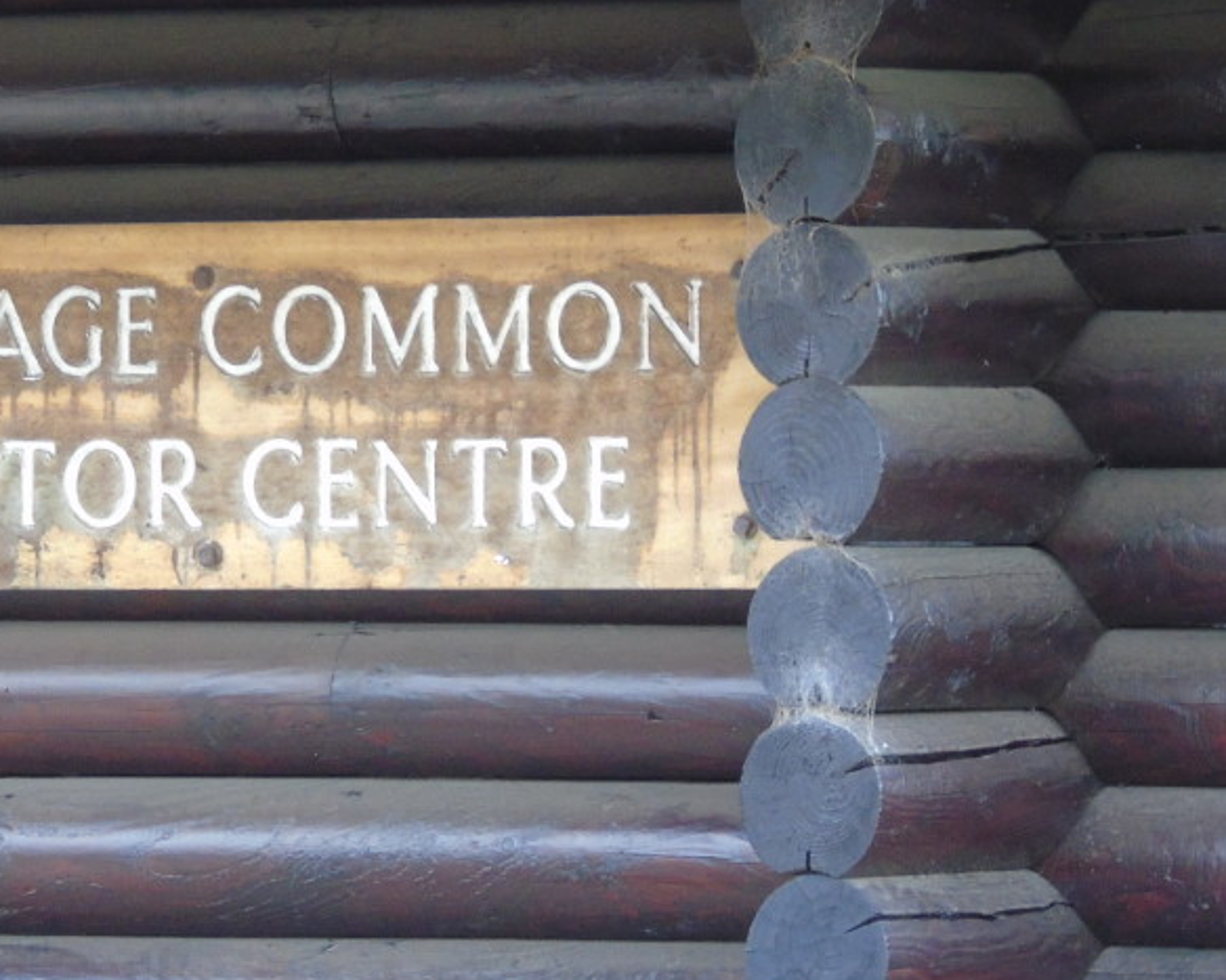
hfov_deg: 4.1
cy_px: 434
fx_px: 17269
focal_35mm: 476
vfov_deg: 3.3
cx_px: 237
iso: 400
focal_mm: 50
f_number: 4.9
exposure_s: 1/100
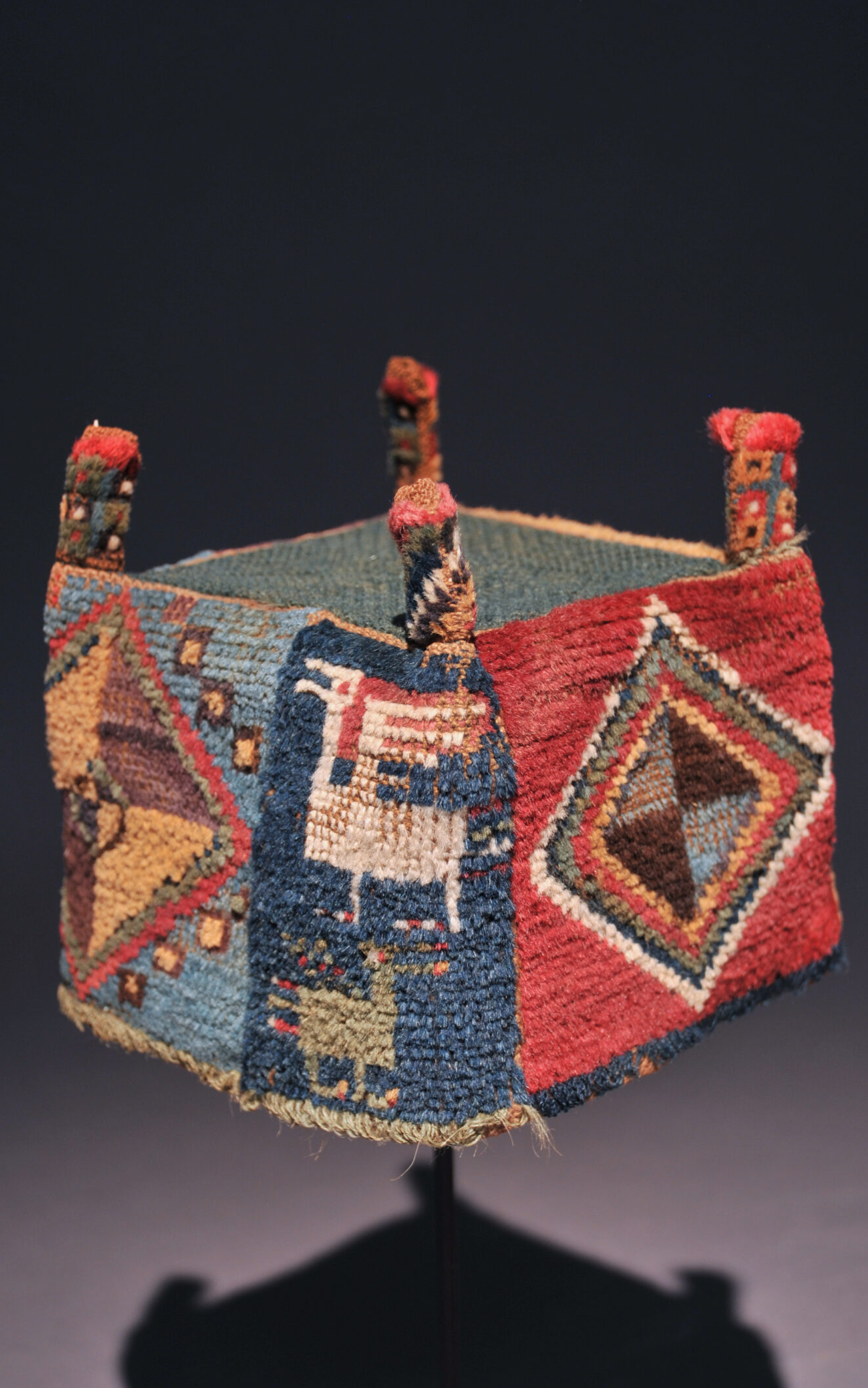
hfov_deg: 14.2
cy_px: 798
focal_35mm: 92
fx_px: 3481
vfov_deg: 22.5
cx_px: 437
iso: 100
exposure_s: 1/6
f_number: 4.8
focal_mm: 50
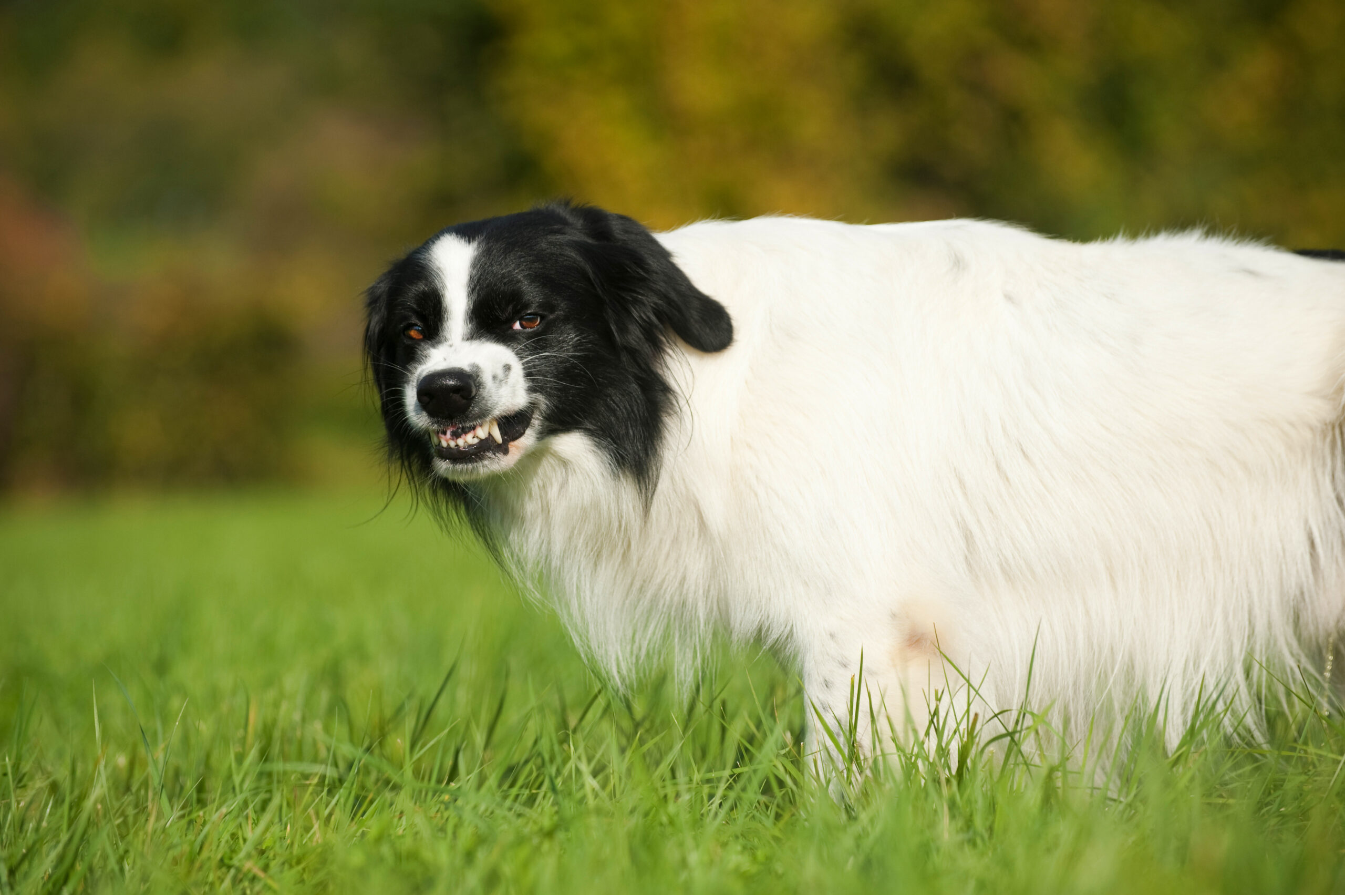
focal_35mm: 175
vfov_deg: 7.8
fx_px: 6533
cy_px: 448
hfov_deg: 11.8
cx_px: 672
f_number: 5
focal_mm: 175
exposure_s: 1/2500
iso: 400
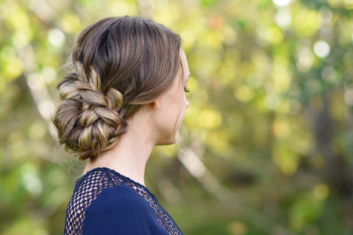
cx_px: 176
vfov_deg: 10.8
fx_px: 1250
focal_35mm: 128
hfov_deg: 16.1
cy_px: 118
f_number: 2.5
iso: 100
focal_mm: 85
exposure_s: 1/320
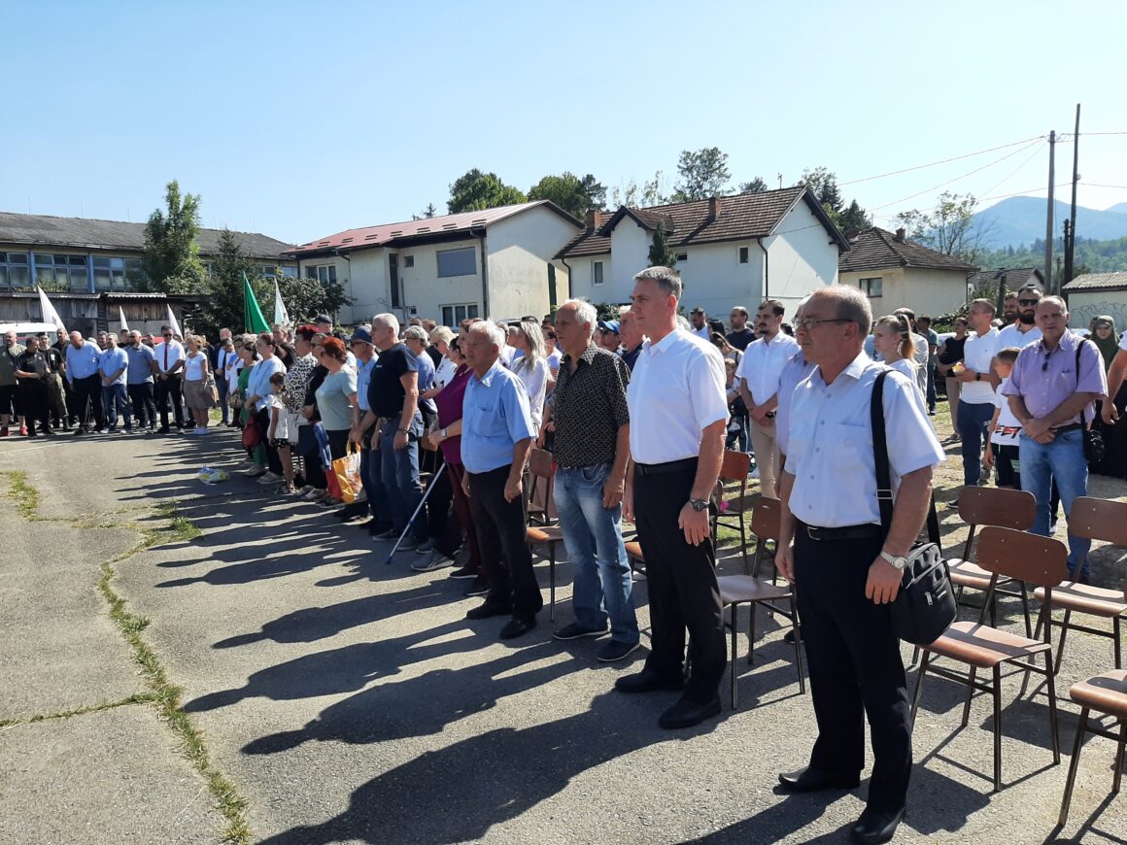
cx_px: 564
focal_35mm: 26
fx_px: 846
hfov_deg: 67.3
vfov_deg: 53.1
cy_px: 422
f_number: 1.7
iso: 40
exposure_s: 1/2049
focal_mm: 3.93
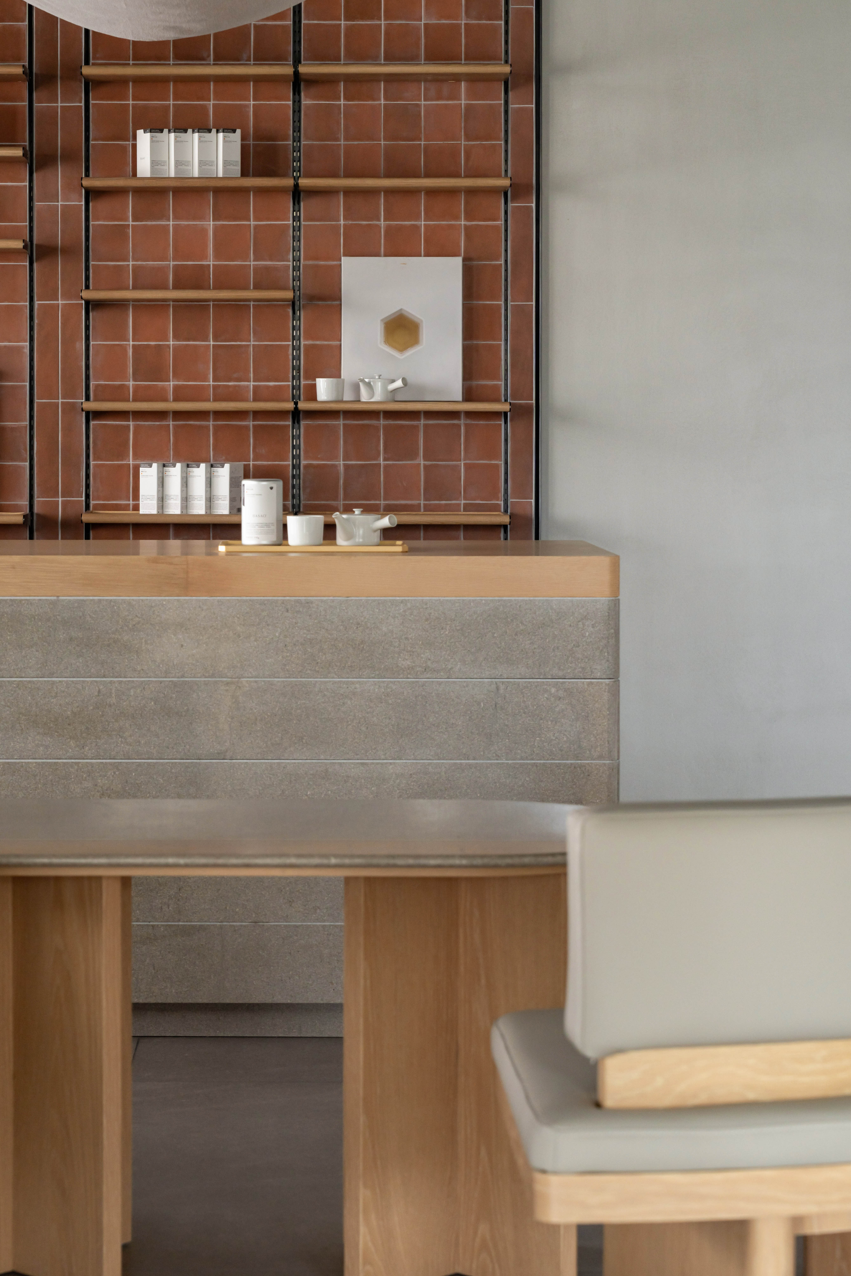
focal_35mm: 83
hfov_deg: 16.4
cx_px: 236
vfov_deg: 24.4
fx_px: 2943
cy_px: 477
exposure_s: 1/50
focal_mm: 54
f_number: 4.5
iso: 500
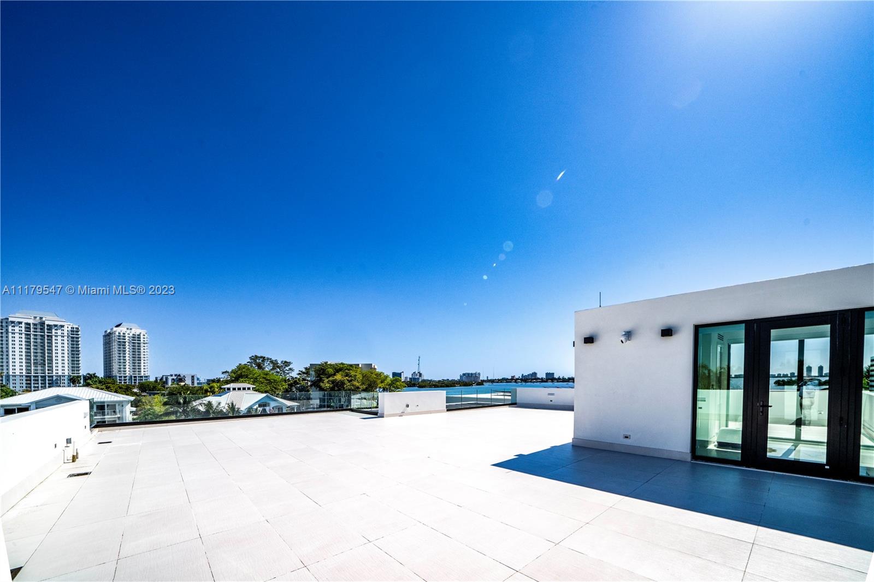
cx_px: 437
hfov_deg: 112.6
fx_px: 291
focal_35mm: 12
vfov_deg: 90.0
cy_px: 291
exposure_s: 1/640
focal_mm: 12
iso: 200
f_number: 11
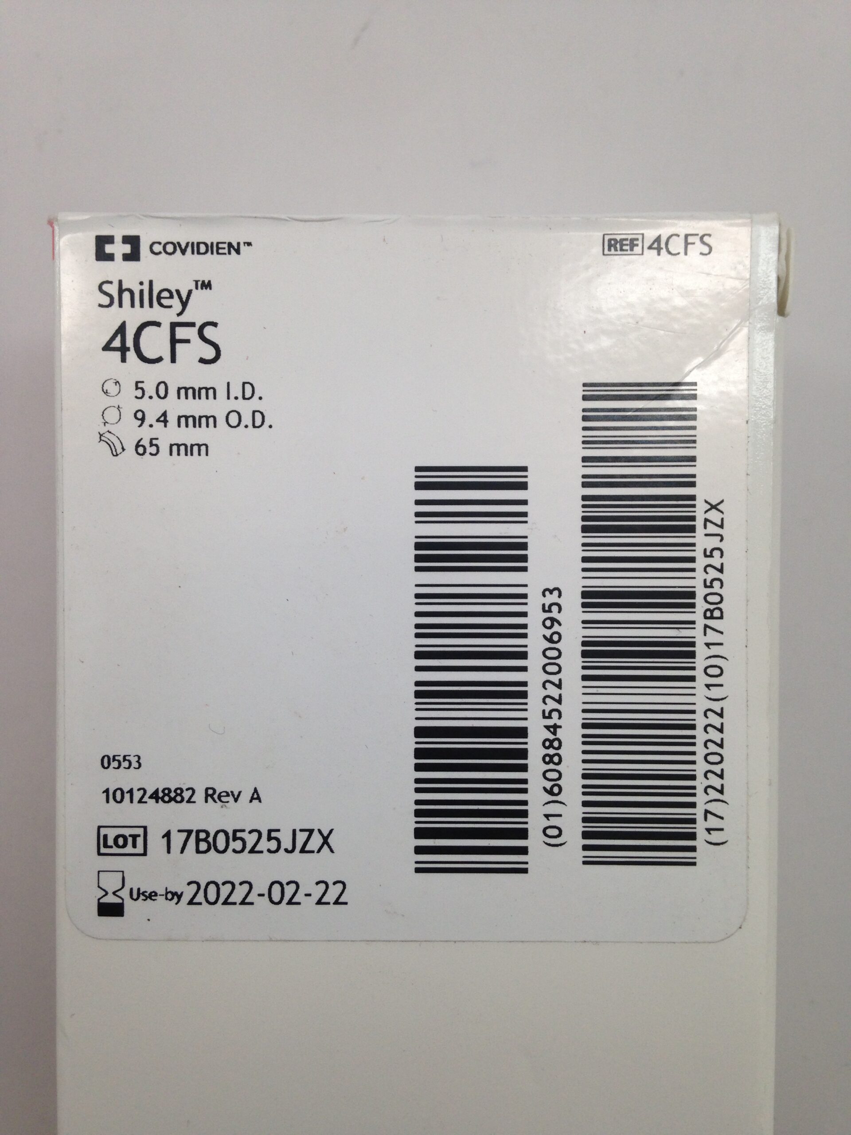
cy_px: 568
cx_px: 426
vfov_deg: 55.4
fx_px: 1082
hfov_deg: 42.9
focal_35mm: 33
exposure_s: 1/120
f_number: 2.4
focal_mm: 4.12
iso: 64
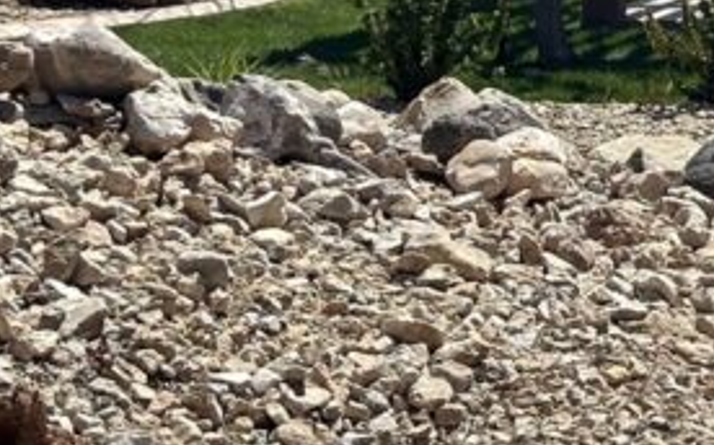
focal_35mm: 177
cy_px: -401
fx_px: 3441
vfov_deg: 7.2
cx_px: 1133
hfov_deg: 11.3
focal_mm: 6.86
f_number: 1.78
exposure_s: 1/5848
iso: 64
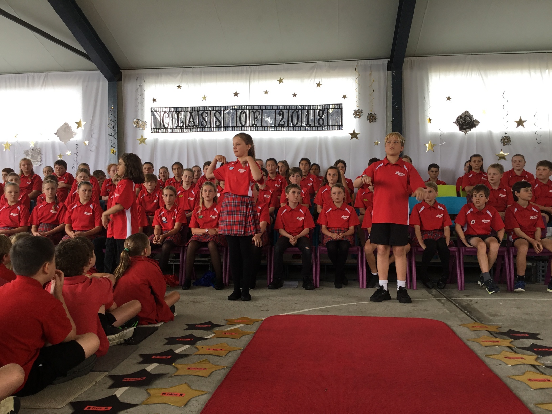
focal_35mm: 31
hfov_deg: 58.4
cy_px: 207
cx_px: 276
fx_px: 494
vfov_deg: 45.4
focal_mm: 3.3
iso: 25
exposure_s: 1/100
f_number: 2.4
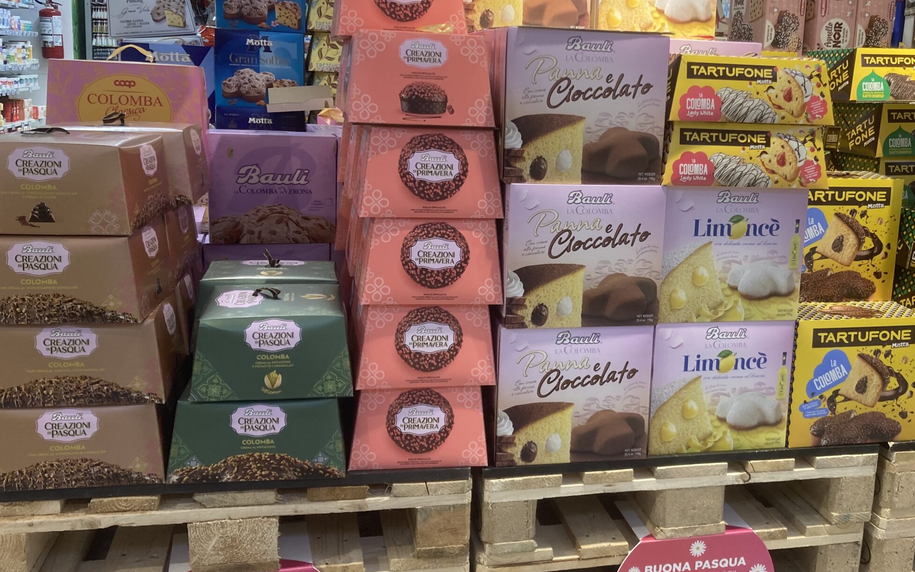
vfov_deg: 32.8
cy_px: 265
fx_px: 973
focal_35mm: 39
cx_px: 570
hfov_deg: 49.9
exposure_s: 1/50
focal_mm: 3.99
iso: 50
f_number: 1.8
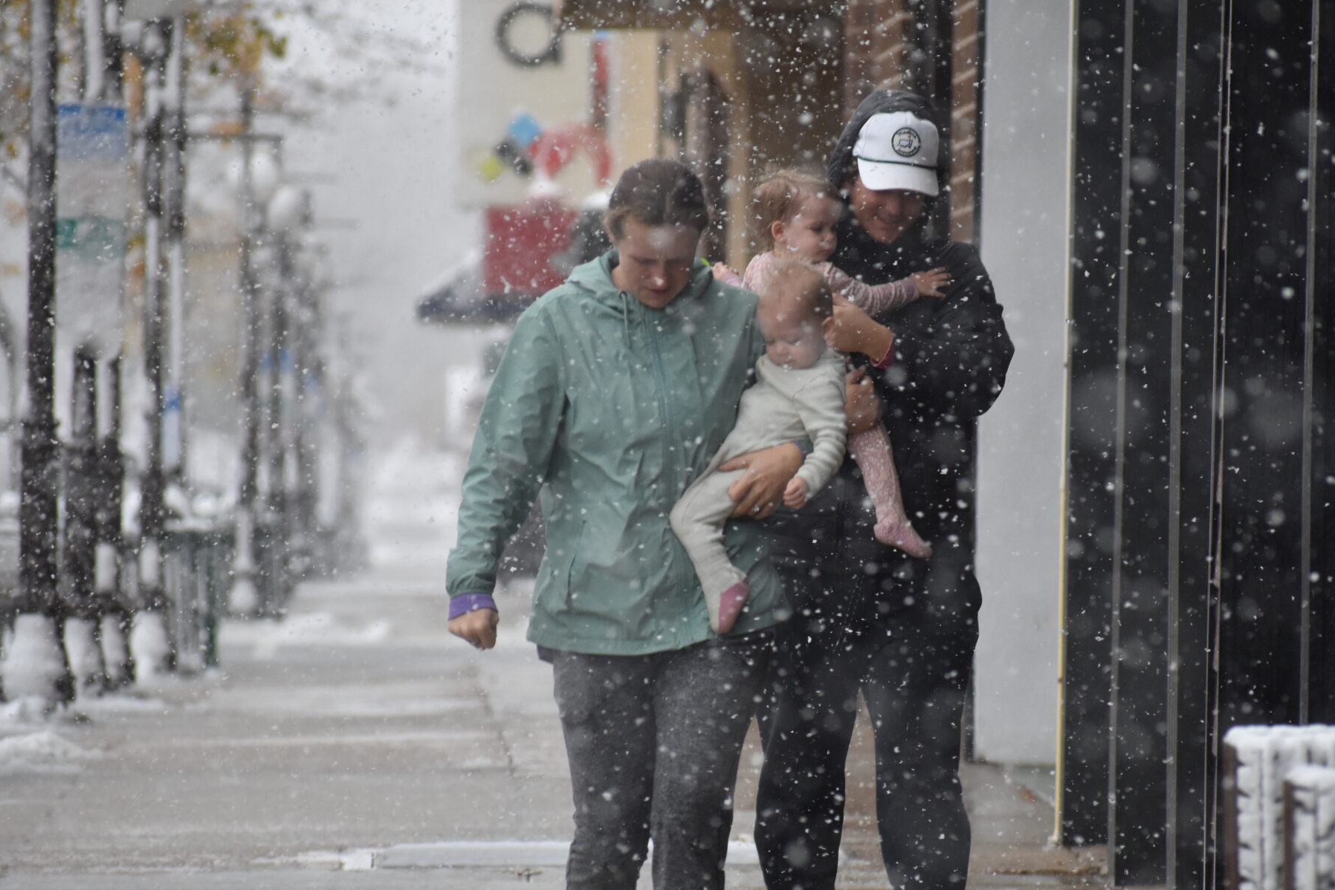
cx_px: 788
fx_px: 16652
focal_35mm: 449
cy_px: 561
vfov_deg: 3.1
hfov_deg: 4.6
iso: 1000
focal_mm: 210
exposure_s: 1/500
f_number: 5.6
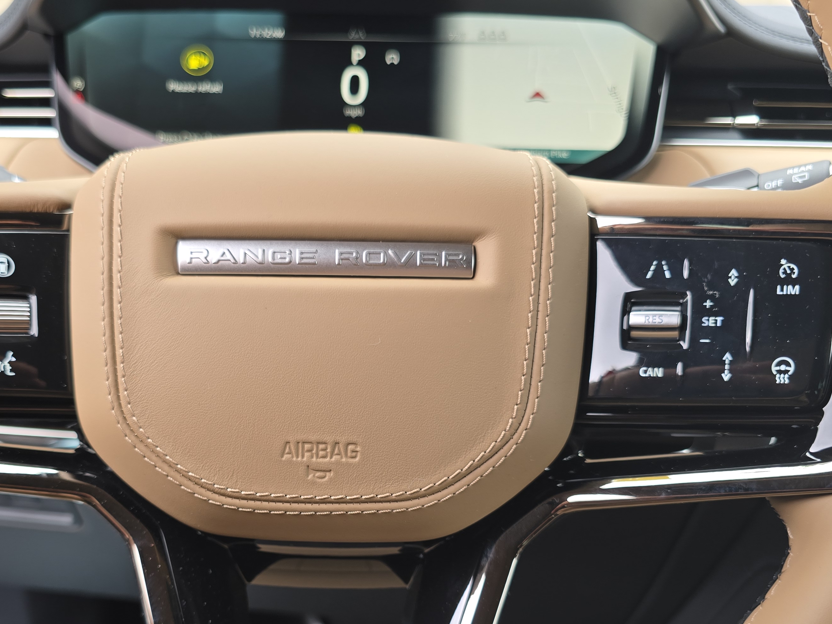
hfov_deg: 52.3
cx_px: 333
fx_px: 841
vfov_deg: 39.9
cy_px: 443
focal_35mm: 35
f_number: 1.7
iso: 20
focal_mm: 6.3
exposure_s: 1/50
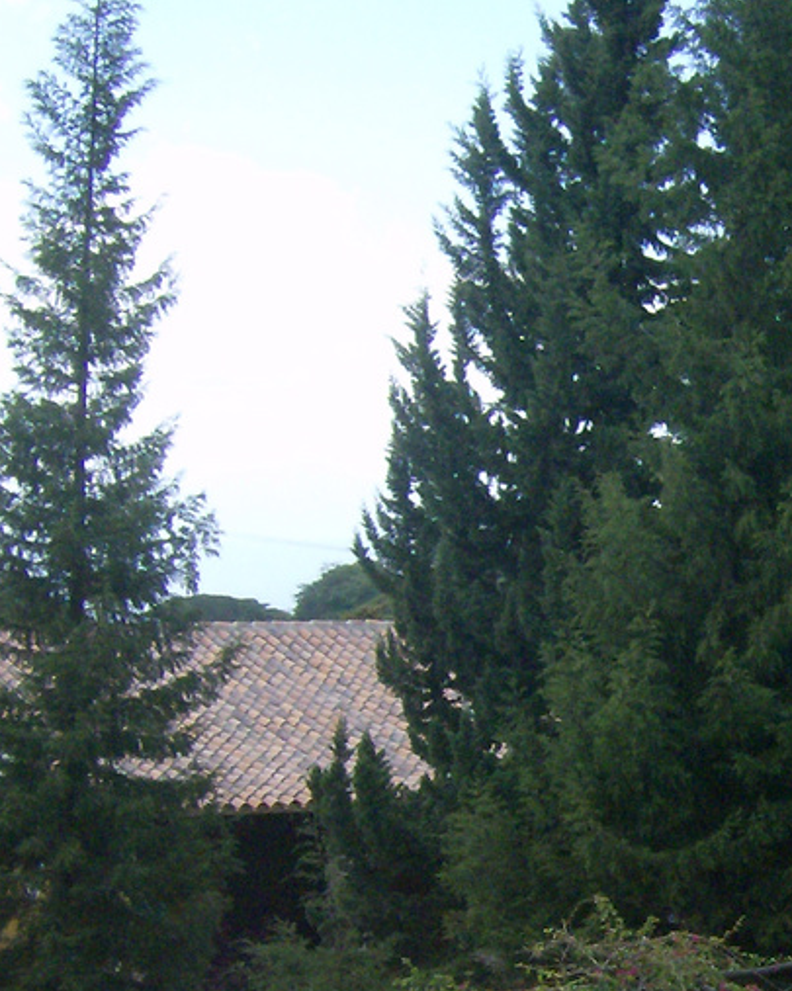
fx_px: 2903
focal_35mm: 99
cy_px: 753
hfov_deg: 15.1
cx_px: 906
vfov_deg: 19.2
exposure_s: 1/395
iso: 100
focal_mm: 6
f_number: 4.7
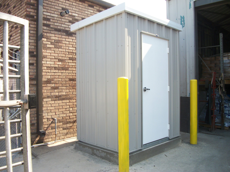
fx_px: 213
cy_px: 86
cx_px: 115
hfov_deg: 56.8
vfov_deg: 44.2
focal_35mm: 32
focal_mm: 5.7
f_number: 8.8
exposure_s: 1/50
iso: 80
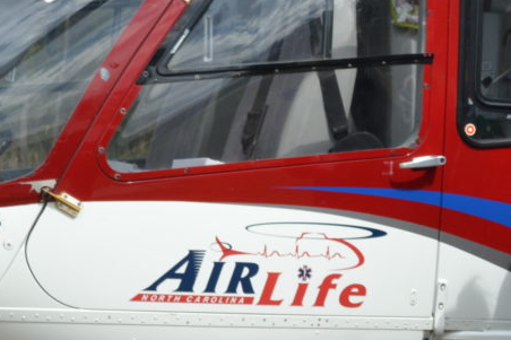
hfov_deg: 9.7
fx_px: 2894
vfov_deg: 6.7
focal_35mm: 204
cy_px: 151
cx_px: 799
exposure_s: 1/200
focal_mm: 40
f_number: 9
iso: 100
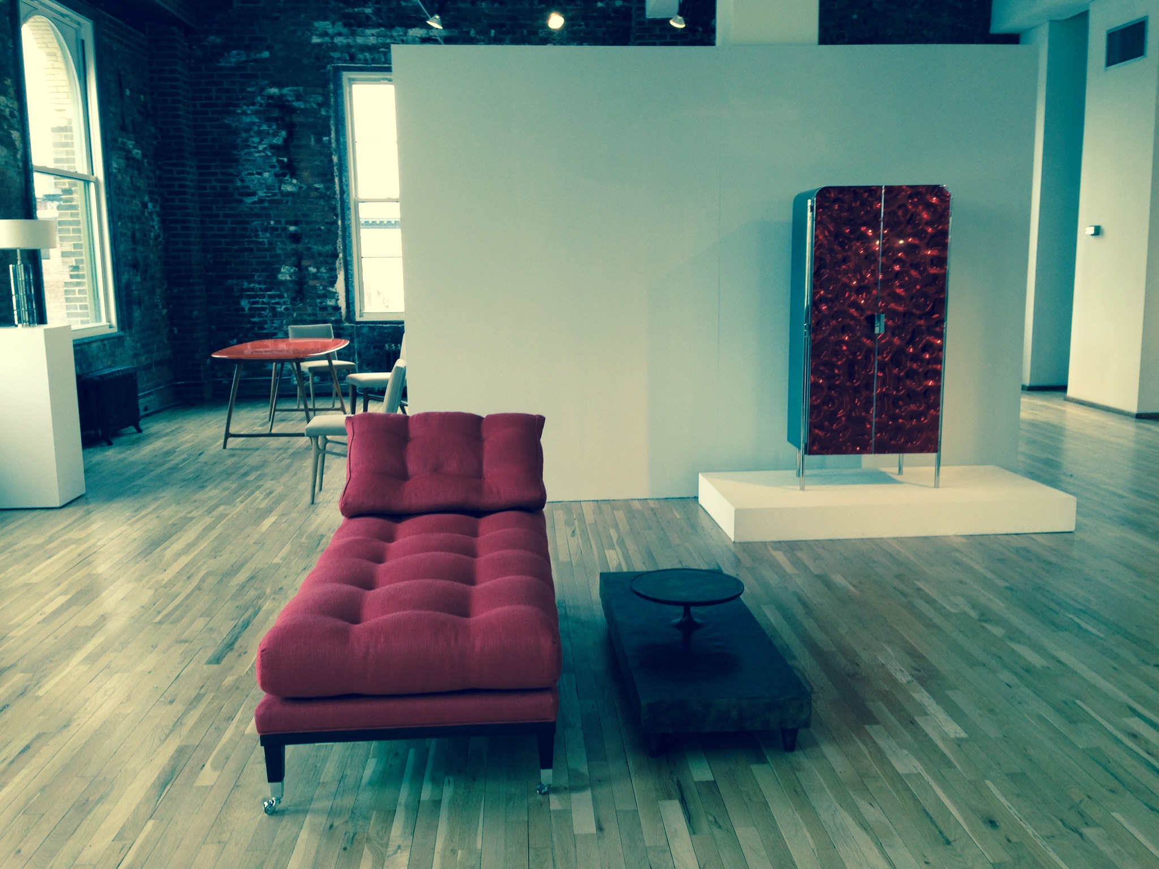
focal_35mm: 33
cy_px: 434
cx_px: 580
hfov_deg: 55.4
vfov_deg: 42.9
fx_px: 1105
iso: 64
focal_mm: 4.12
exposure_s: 1/40
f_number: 2.4
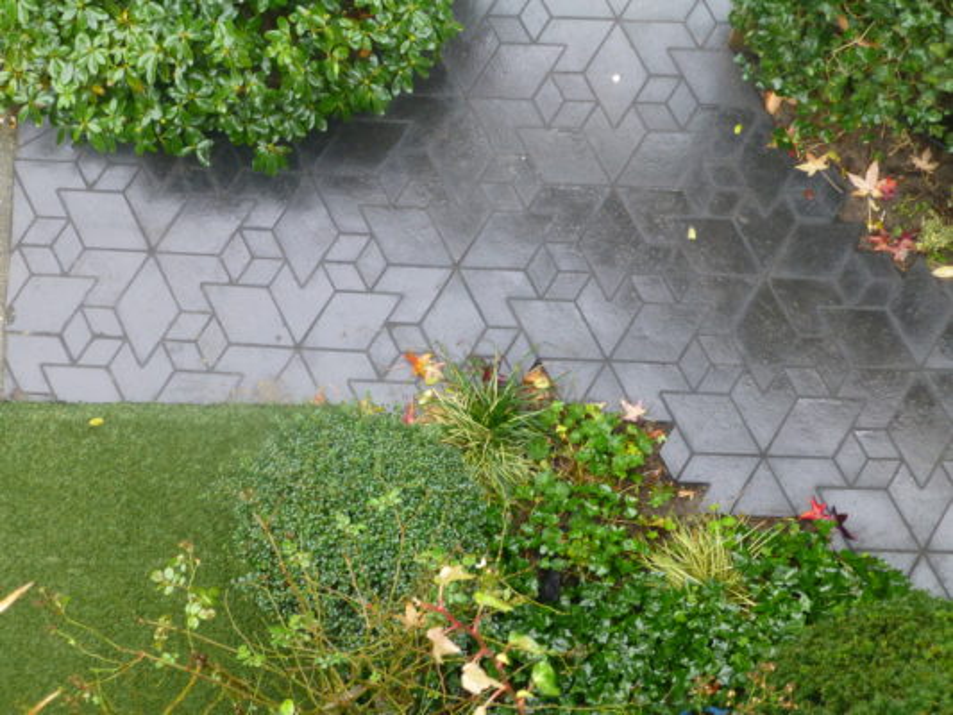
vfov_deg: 27.5
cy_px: 358
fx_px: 1459
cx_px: 476
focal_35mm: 53
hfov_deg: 36.2
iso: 400
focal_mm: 9
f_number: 4.4
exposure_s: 1/30
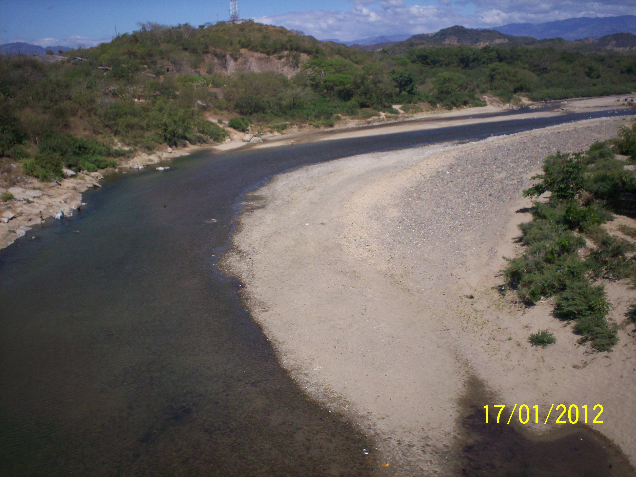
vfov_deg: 39.7
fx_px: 661
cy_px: 238
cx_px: 318
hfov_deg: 51.4
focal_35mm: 36
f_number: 4.5
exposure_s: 1/1079
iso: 100
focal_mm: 6
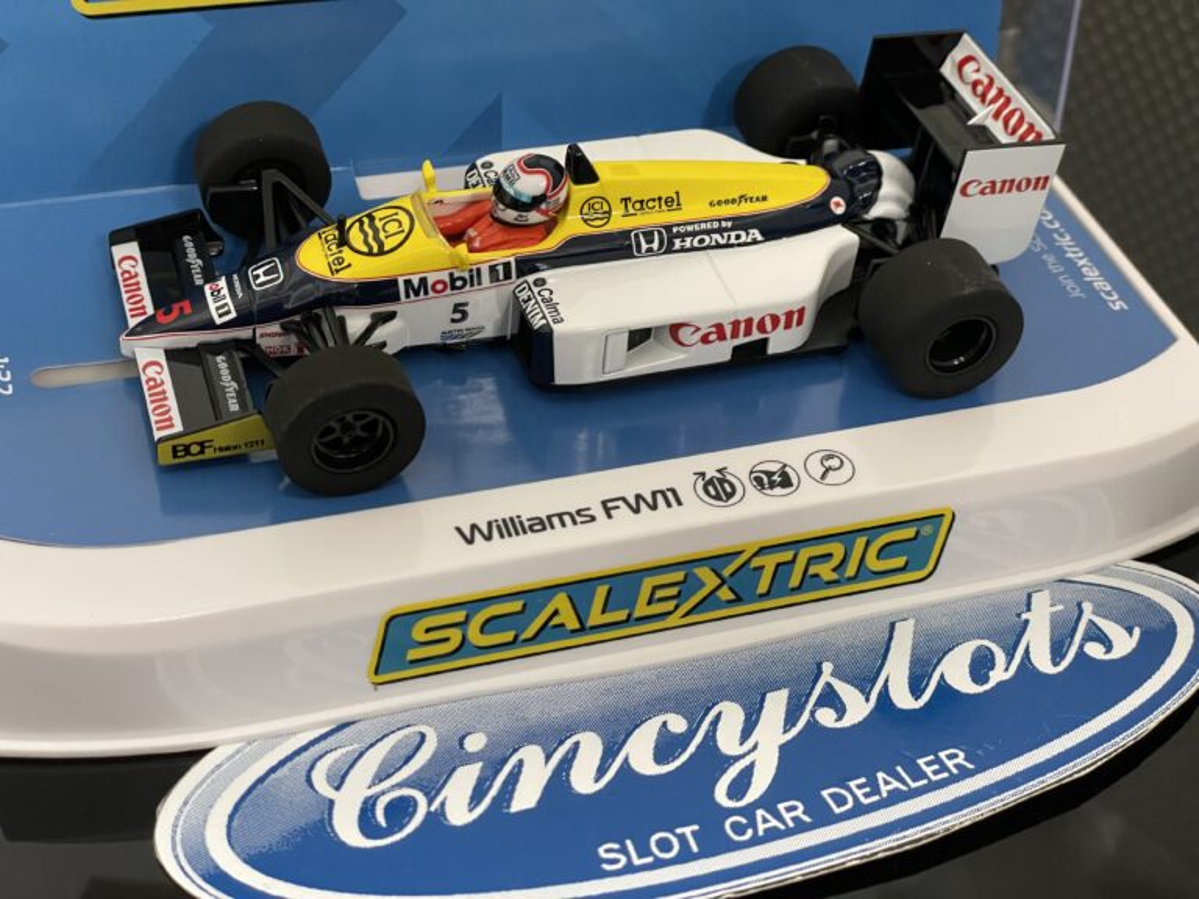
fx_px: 1801
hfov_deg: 36.8
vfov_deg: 28.0
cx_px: 600
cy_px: 450
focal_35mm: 52
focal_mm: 6
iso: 500
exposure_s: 1/60
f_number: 2
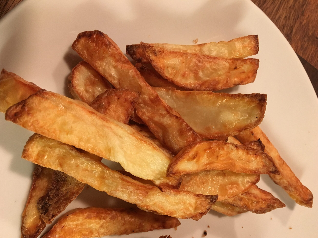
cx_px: 162
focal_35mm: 30
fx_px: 276
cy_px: 123
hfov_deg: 60.0
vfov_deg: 46.8
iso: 160
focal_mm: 4.15
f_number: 2.2
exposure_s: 1/33
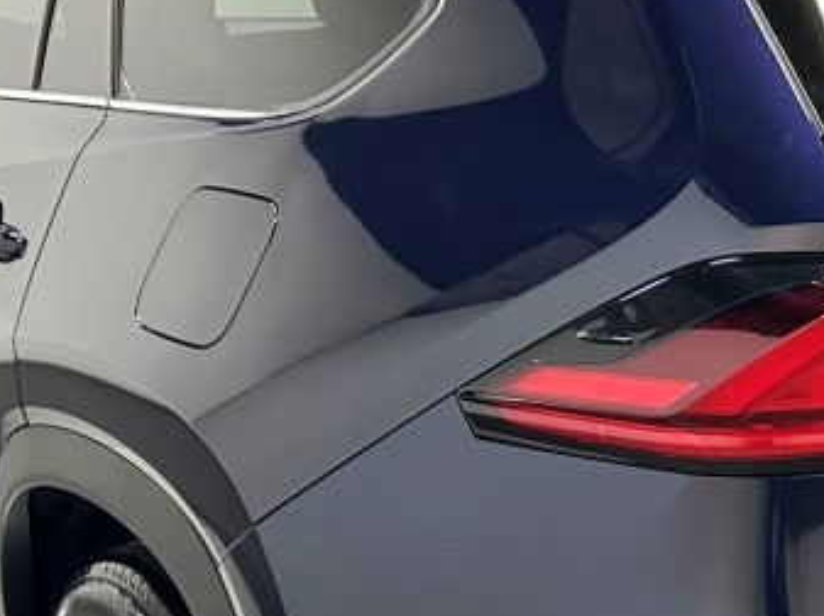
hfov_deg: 26.2
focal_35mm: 73
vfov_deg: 20.0
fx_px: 1736
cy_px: 457
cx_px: 675
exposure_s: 1/60
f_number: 1.78
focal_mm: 6.86
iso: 800
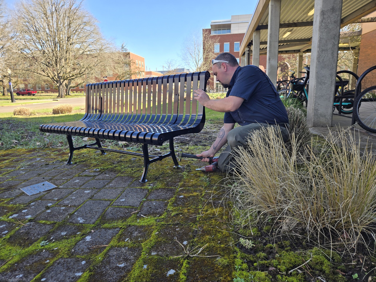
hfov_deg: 73.9
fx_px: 250
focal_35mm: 23
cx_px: 188
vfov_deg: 58.9
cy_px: 141
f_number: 1.8
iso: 25
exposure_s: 1/523
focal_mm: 5.4
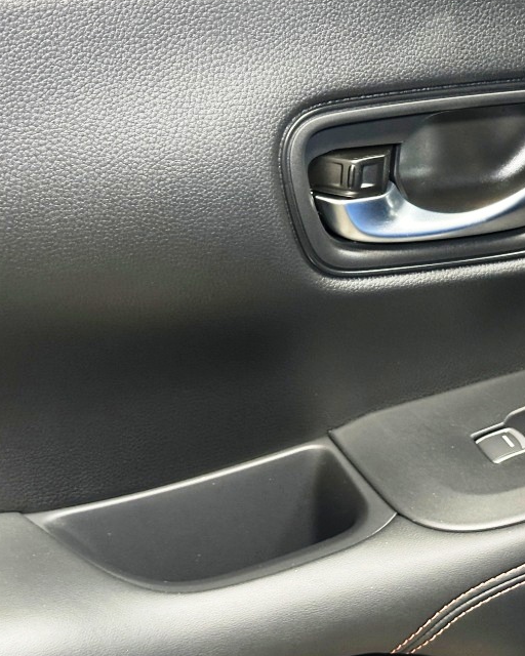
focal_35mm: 75
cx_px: 383
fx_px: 1457
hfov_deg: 20.3
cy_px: 296
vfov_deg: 25.4
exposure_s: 1/24
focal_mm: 6.86
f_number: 1.78
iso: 640
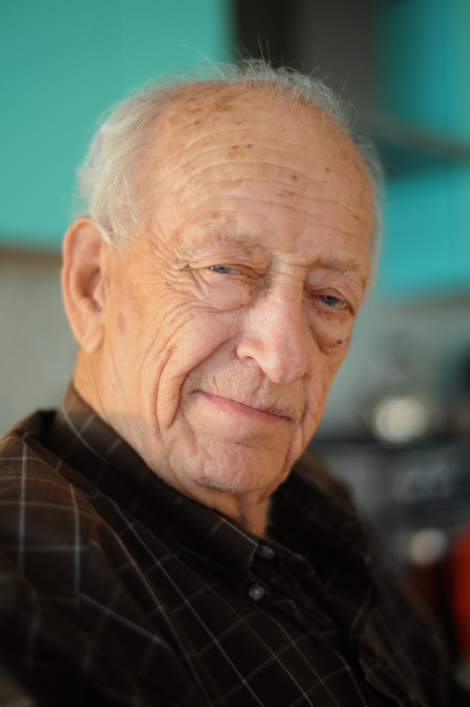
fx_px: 980
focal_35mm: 50
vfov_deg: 39.6
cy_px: 354
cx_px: 235
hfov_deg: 27.0
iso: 800
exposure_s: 1/40
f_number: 1.8
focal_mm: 50
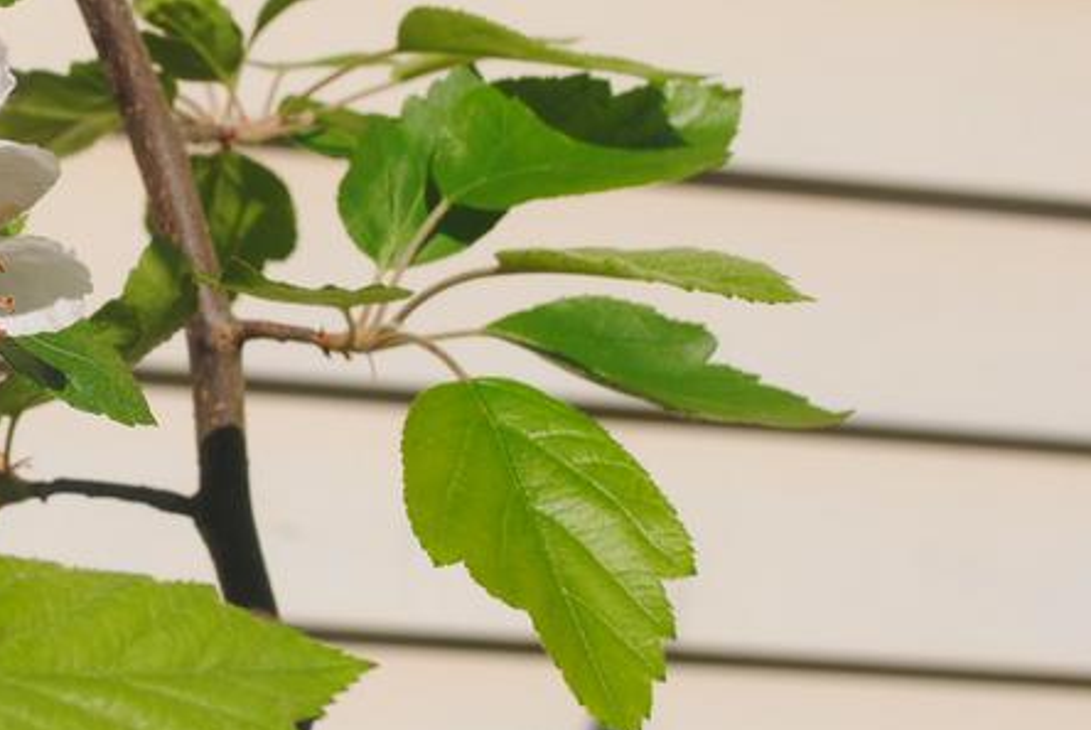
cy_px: 308
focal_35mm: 108
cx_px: -93
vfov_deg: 12.7
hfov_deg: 18.2
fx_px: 3276
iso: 100
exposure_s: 1/320
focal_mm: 32
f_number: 9
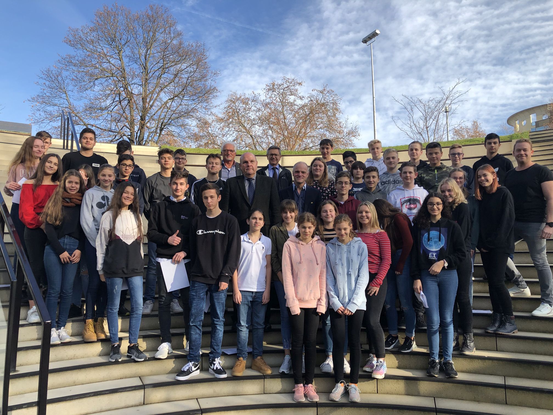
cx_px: 276
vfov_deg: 49.7
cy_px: 208
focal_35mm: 28
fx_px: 447
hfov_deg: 63.4
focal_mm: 3.99
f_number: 1.8
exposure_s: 1/750
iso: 20
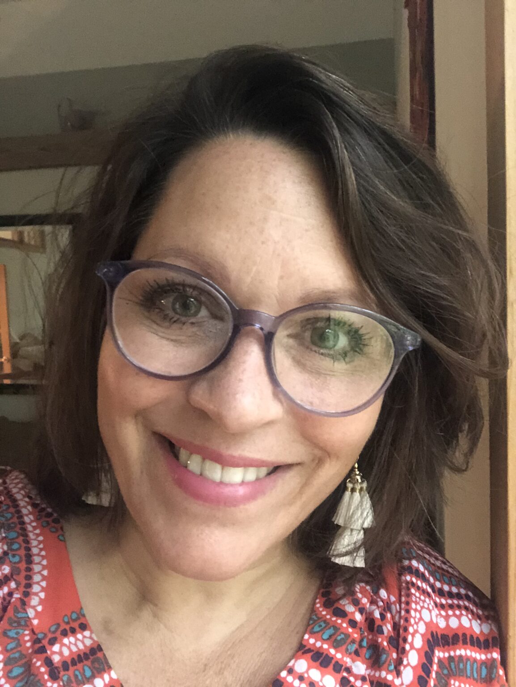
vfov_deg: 56.8
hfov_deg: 44.2
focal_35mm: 32
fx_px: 635
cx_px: 258
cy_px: 344
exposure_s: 1/17
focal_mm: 2.87
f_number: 2.2
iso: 500
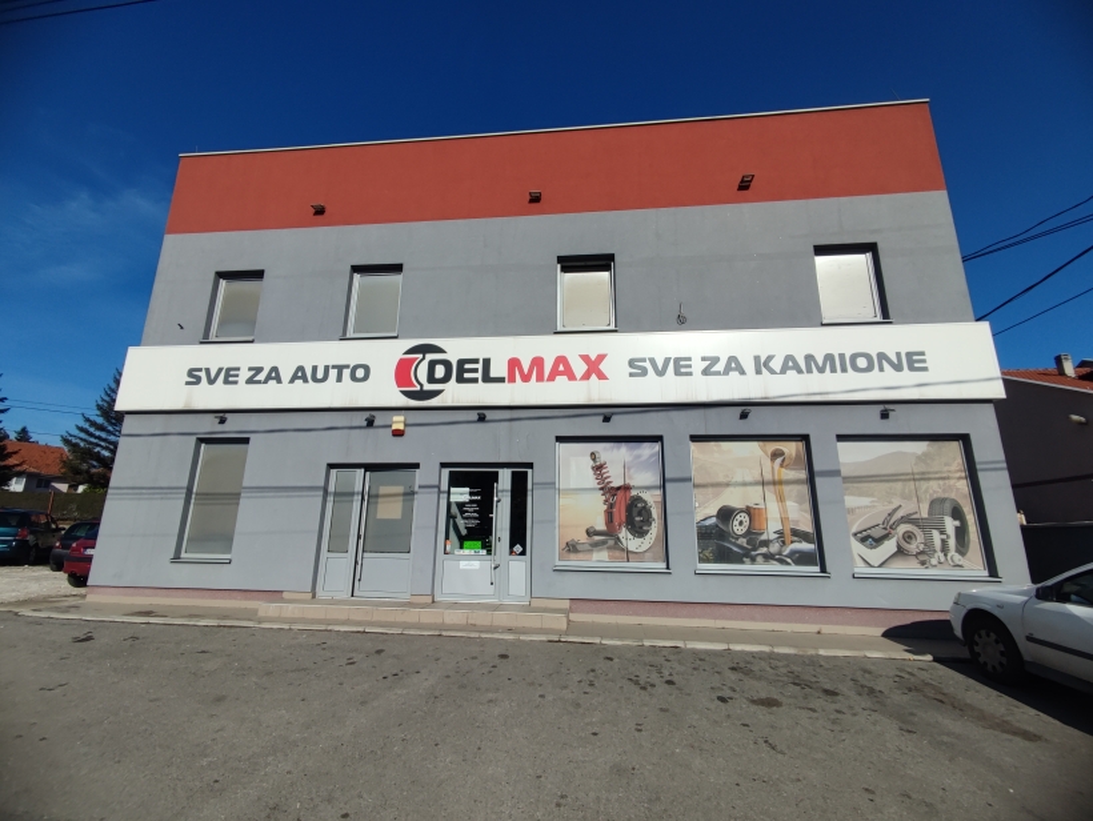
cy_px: 410
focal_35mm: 15
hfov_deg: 98.1
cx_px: 546
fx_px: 474
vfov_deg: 81.8
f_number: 2.2
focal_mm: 1.65
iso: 50
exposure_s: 1/3377
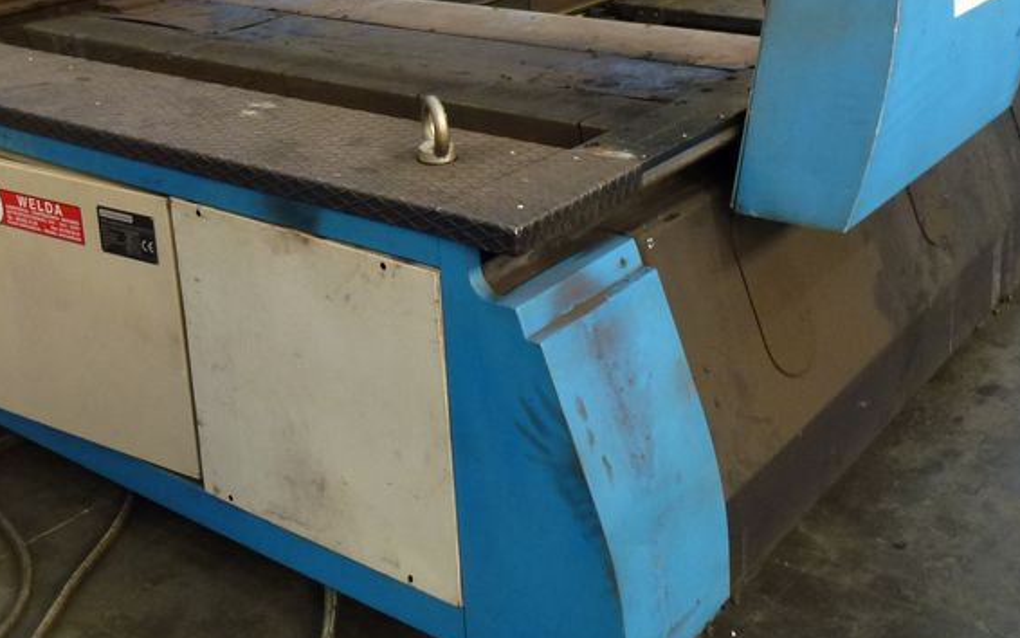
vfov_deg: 27.1
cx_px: 571
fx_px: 1279
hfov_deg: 43.4
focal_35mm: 46
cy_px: 79
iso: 200
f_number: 3.3
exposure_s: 1/13
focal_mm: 4.3
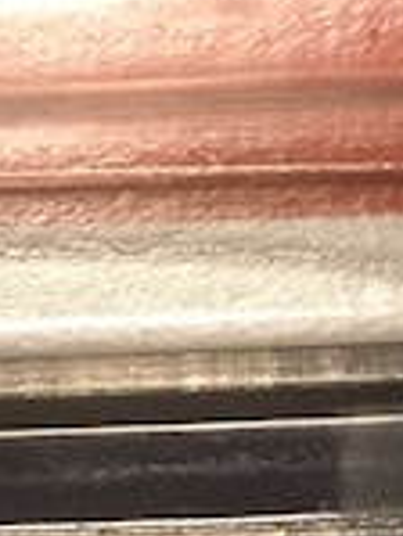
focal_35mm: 156
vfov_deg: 11.4
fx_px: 2418
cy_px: -547
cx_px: 144
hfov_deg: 9.5
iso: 125
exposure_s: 1/30
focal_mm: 4.15
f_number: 2.2
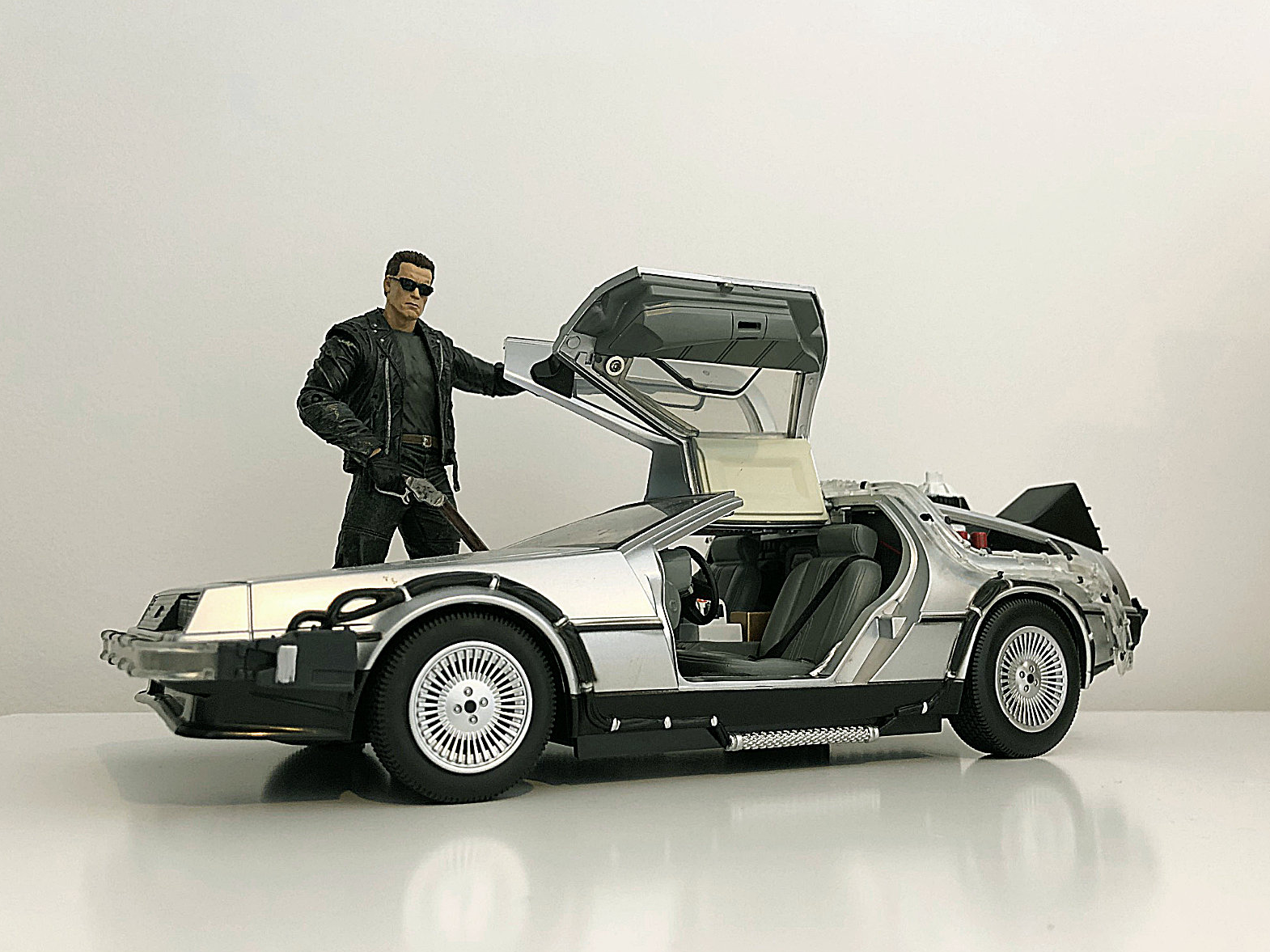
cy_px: 472
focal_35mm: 53
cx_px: 641
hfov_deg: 36.2
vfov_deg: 27.5
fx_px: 1944
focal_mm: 6
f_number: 2.4
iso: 125
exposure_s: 1/40
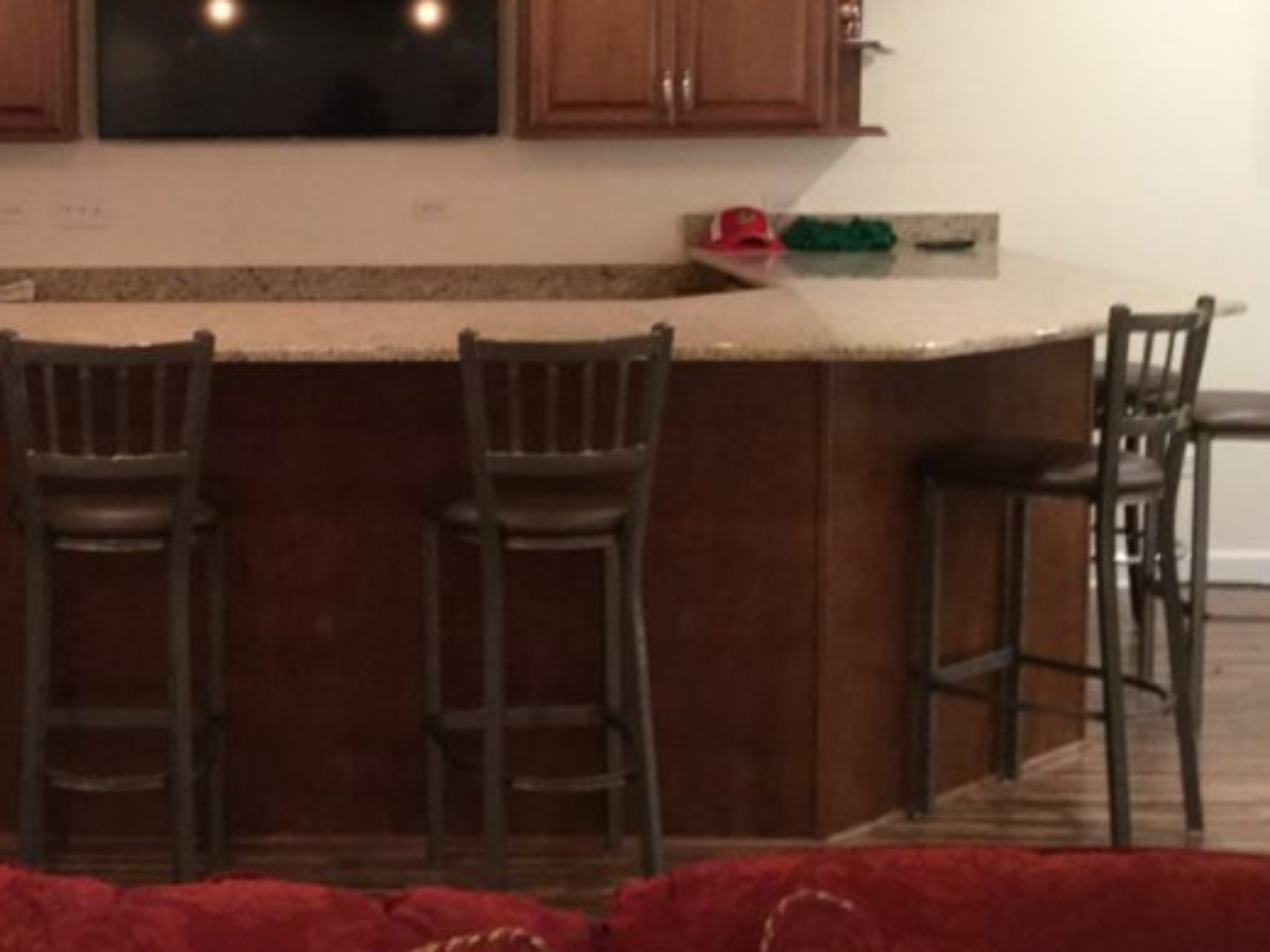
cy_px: 283
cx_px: 242
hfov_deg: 30.8
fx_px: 2238
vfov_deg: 23.9
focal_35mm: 61
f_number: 2.4
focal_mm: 3.3
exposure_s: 1/15
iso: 200
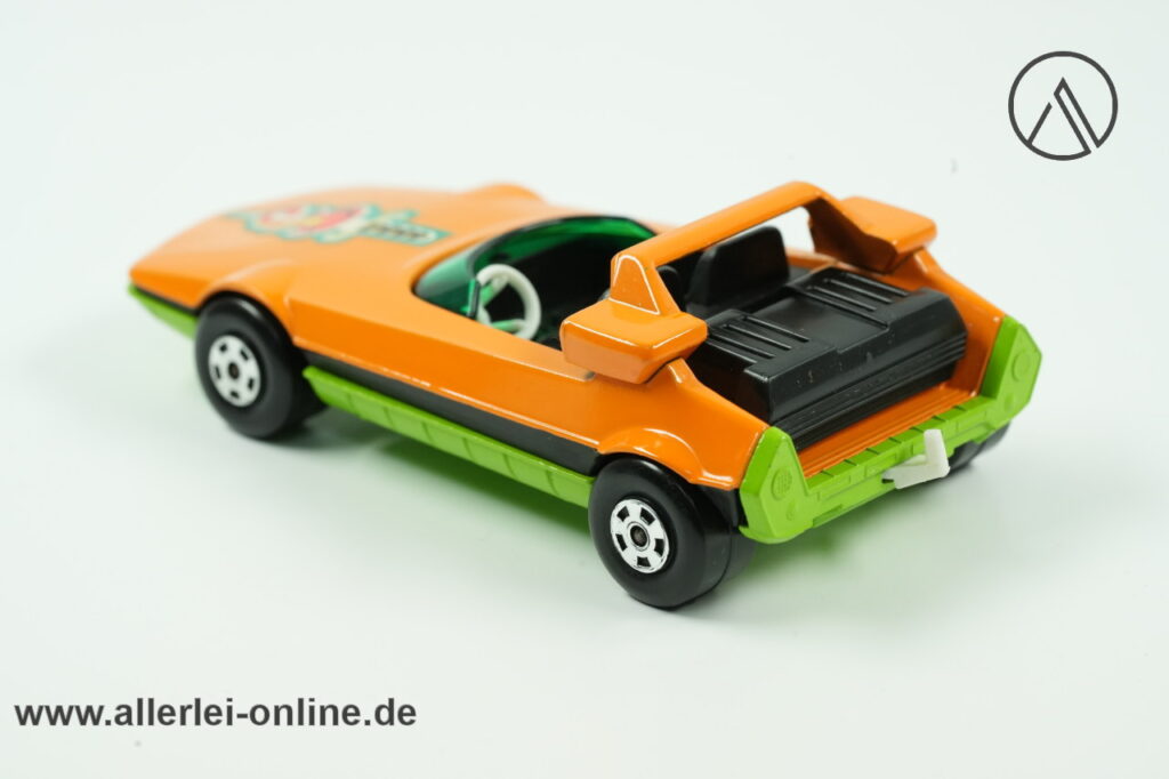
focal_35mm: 90
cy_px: 390
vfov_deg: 15.2
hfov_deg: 22.6
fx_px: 2921
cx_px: 584
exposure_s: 1/60
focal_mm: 90
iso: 2500
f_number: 11
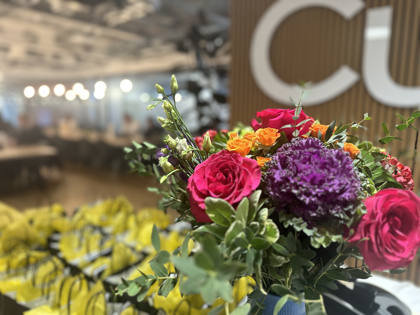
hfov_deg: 71.6
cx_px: 210
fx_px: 291
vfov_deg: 56.8
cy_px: 158
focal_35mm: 24
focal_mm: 6.86
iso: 200
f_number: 1.78
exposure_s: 1/50
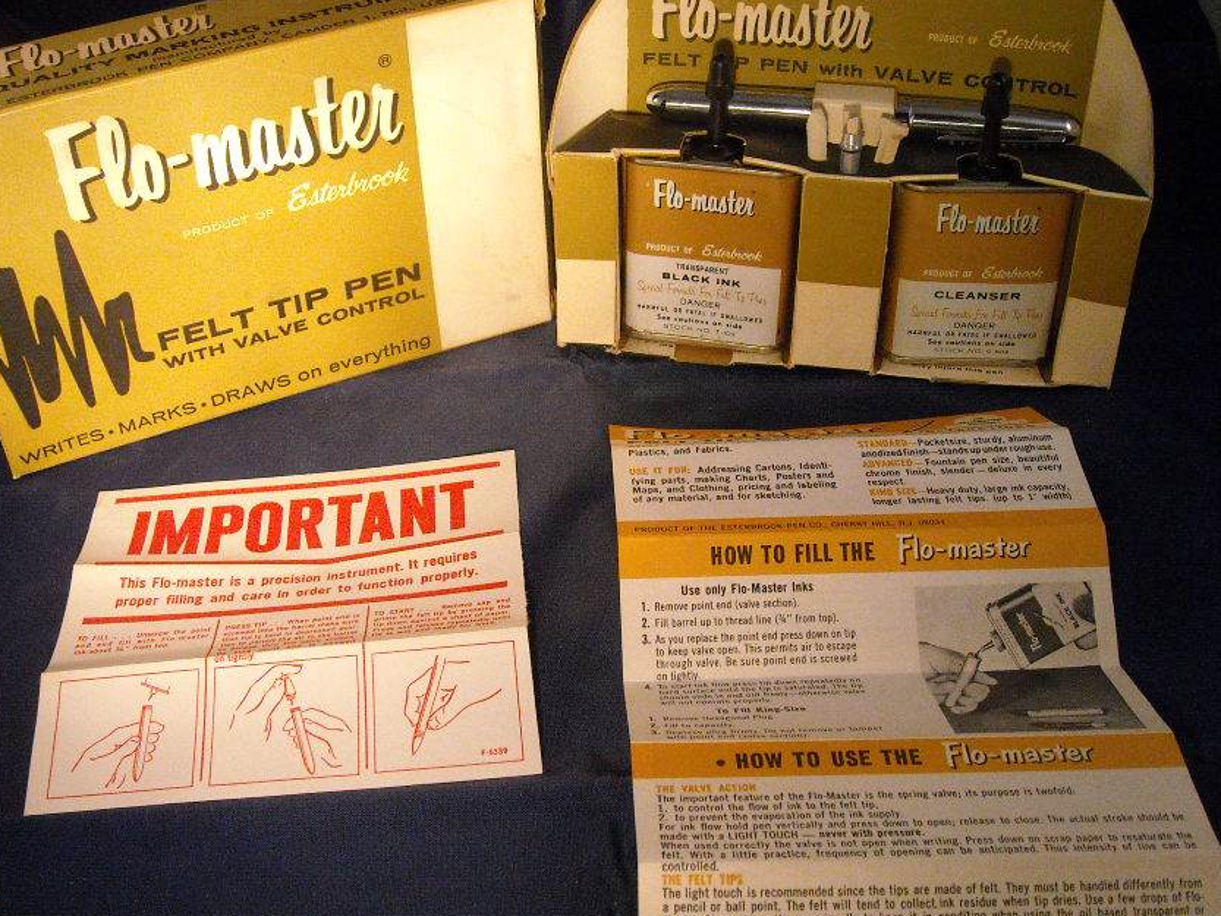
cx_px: 566
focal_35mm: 43
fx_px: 1517
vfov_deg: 33.6
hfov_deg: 43.8
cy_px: 513
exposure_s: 1/239
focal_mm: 5.7
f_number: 2.8
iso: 518
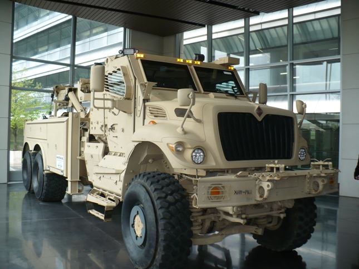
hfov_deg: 50.1
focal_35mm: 37
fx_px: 384
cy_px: 134
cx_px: 180
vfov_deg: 38.7
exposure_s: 1/100
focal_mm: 6.1
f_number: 2.8
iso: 100
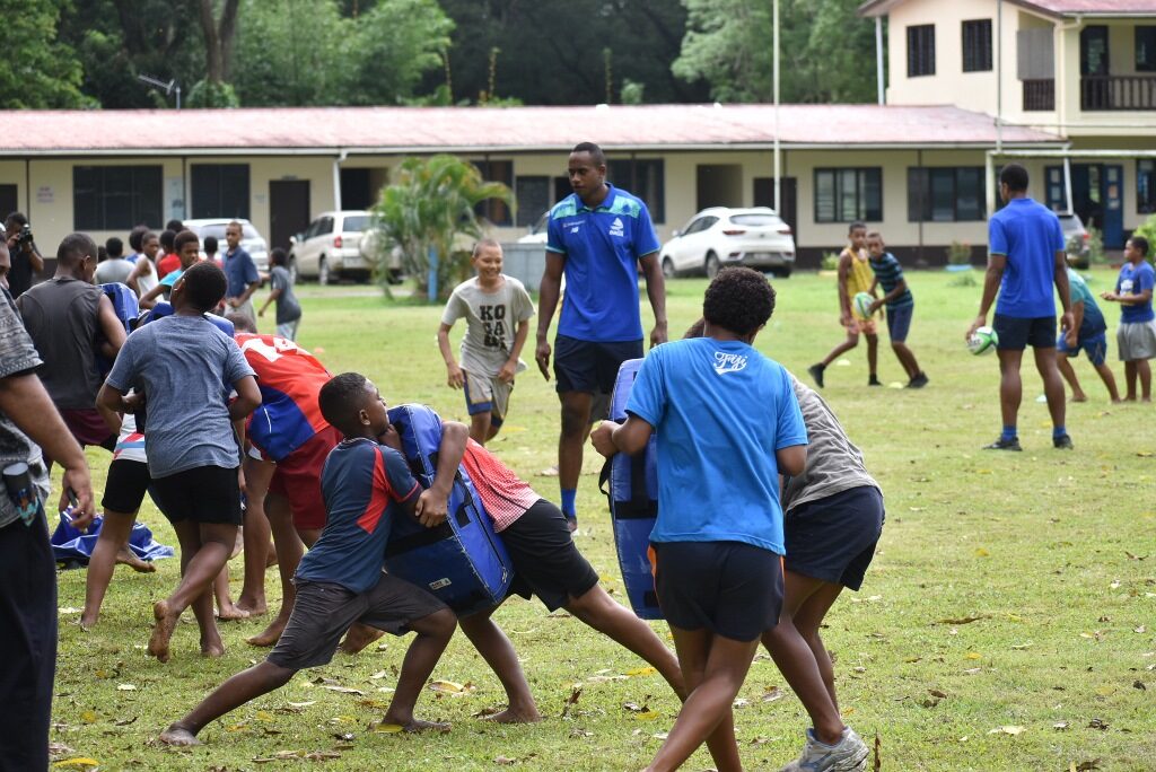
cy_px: 386
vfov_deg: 10.0
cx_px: 578
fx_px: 4434
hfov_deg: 14.9
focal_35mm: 138
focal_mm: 92
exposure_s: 1/640
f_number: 5.6
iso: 400
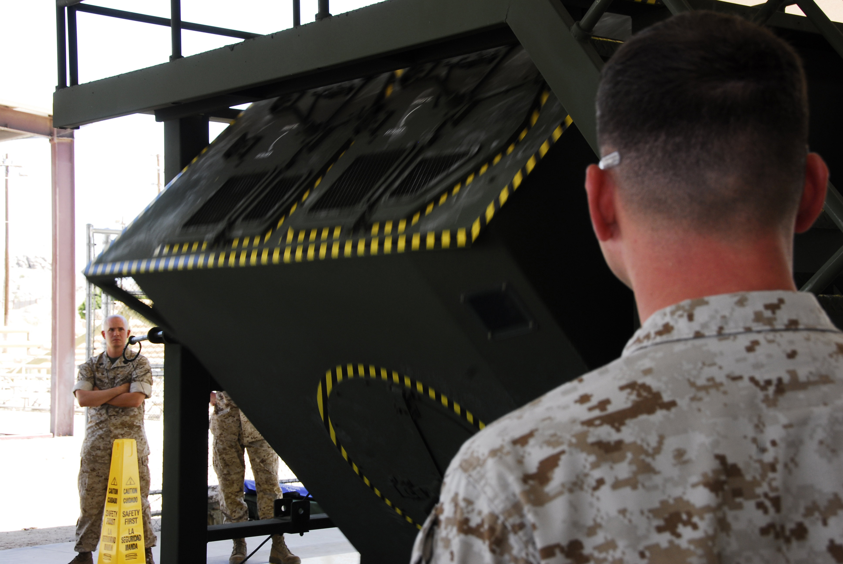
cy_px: 282
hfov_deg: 33.4
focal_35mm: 60
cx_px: 422
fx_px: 1407
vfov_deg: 22.7
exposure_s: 1/40
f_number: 13
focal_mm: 40
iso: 200
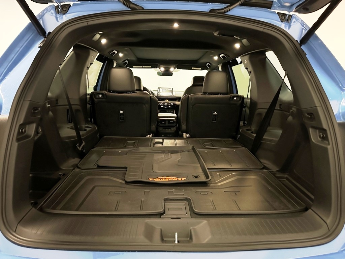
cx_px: 172
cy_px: 130
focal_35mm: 24
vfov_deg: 56.8
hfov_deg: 71.6
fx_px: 239
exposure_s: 1/30
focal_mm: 6.86
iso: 1600
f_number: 1.78
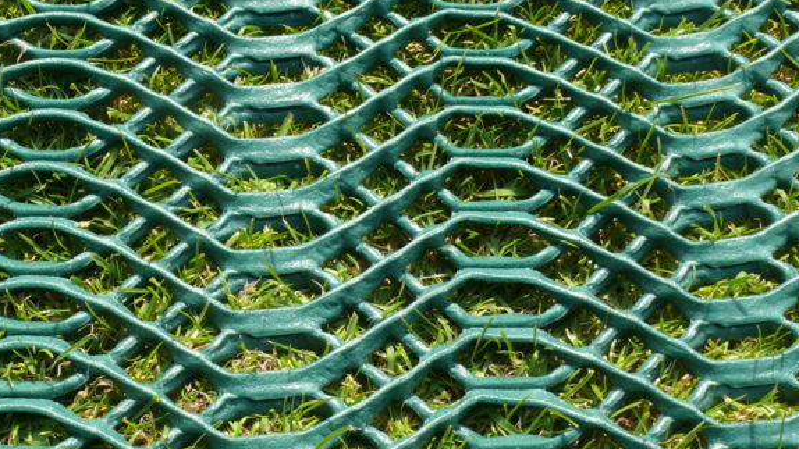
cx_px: 209
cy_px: 282
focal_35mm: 68
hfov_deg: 30.5
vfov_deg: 17.7
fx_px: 1441
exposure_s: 1/250
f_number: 4.5
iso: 100
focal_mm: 7.4
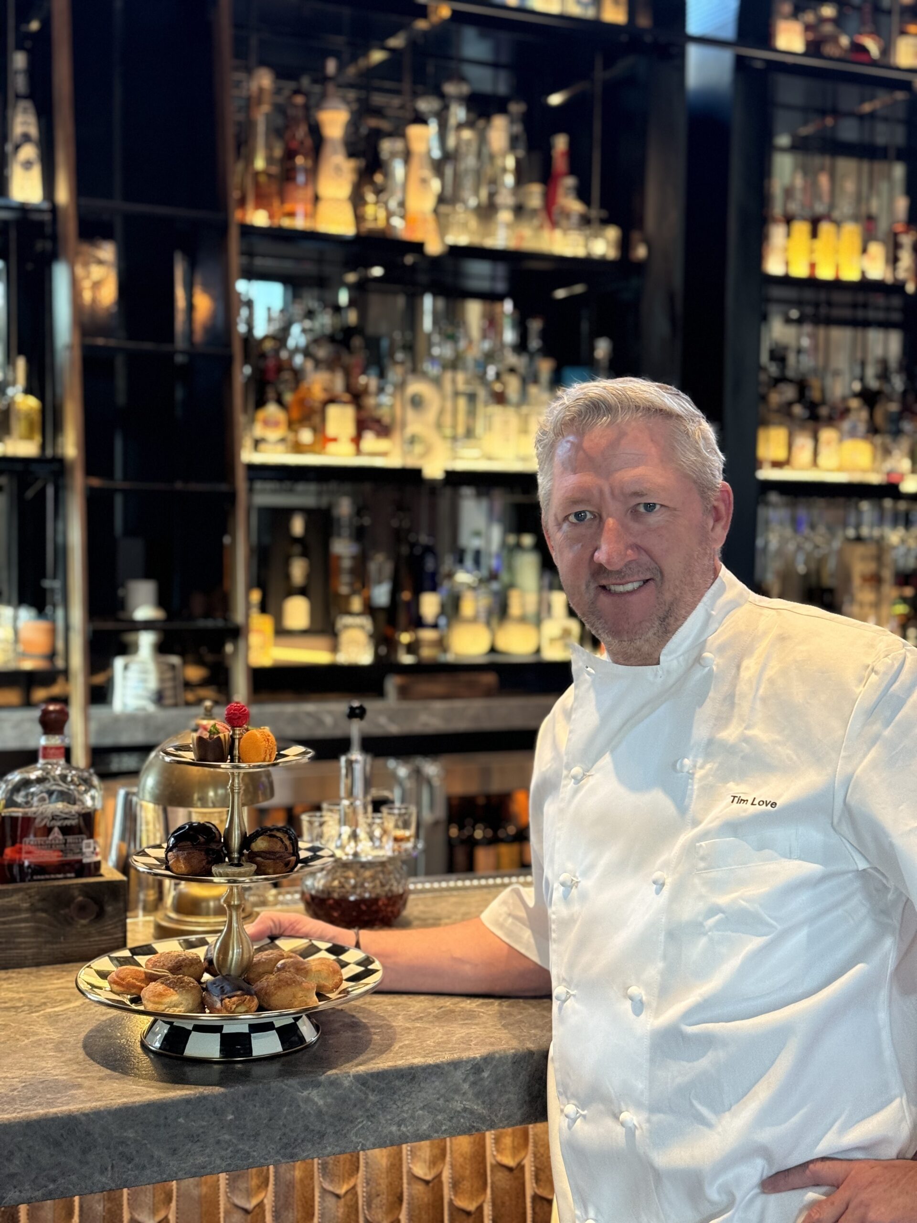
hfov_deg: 30.3
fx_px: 1695
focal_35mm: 48
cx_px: 458
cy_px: 612
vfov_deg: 39.7
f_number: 1.78
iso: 250
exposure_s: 1/40
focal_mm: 6.86
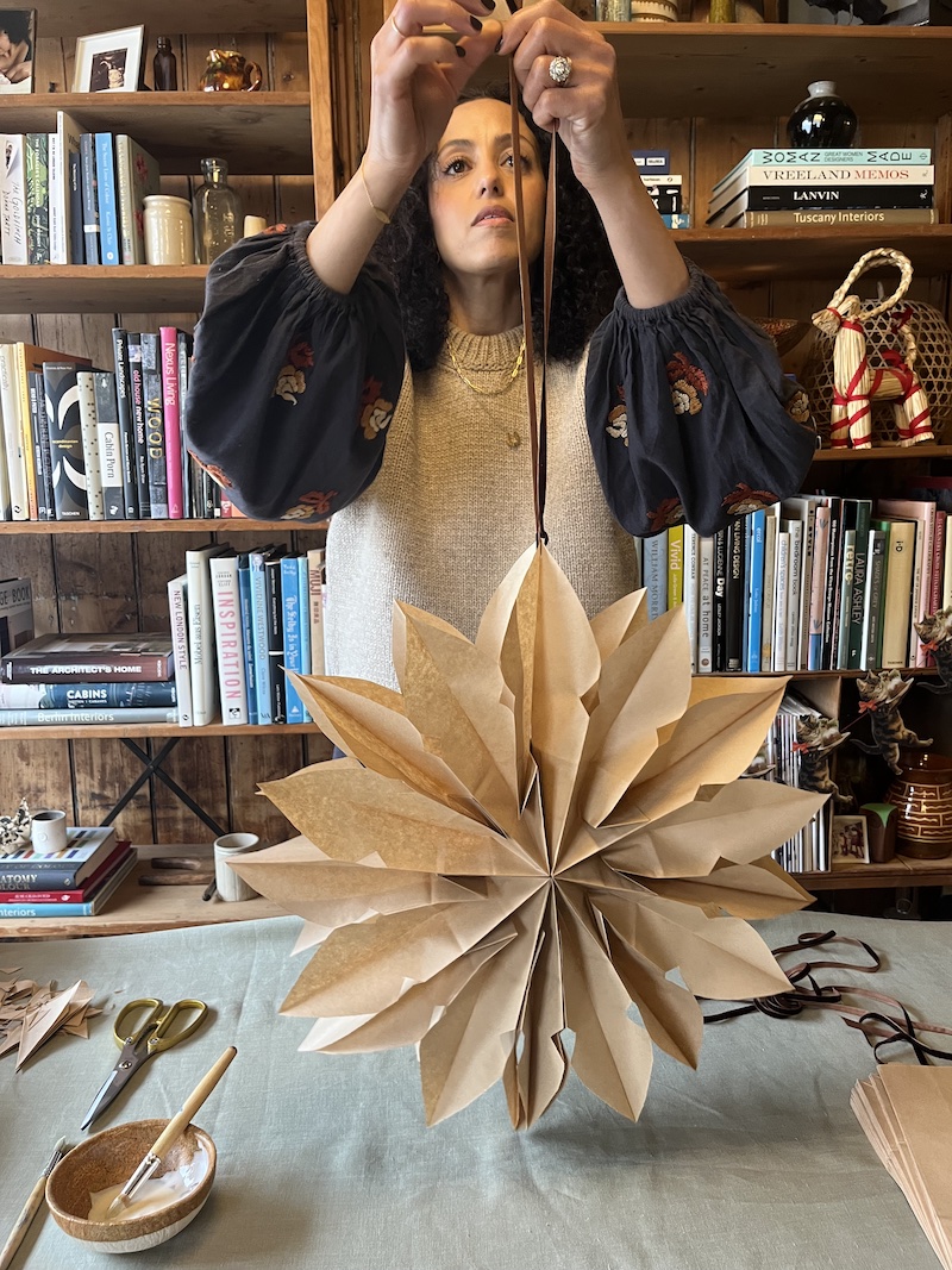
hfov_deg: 53.1
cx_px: 476
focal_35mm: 26
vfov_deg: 67.3
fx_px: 954
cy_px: 635
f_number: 1.6
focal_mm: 5.1
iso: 250
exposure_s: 1/50
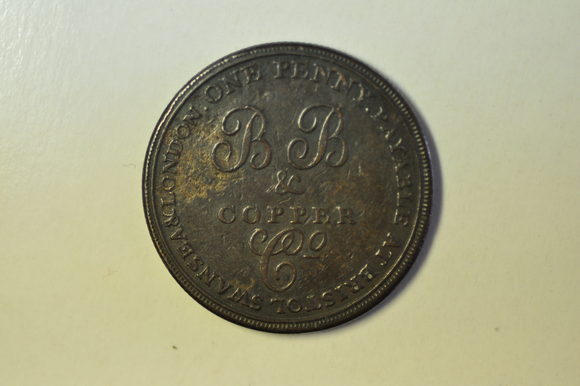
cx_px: 290
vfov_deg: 15.2
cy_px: 193
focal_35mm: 90
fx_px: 1448
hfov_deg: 22.6
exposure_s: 1/250
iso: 720
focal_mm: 60
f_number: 4
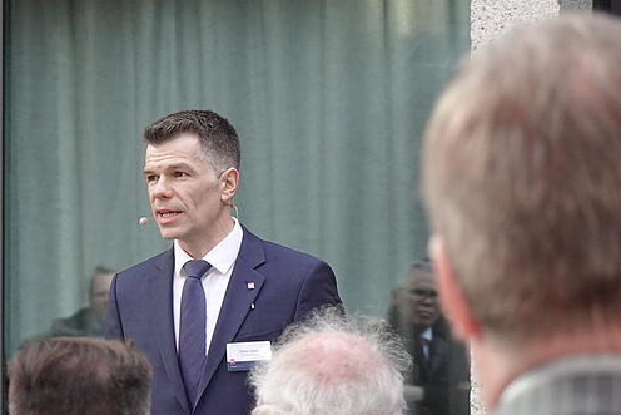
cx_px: 112
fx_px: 6522
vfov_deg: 3.6
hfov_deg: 5.4
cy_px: 191
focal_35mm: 378
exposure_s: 1/200
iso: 500
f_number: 4.5
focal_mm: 72
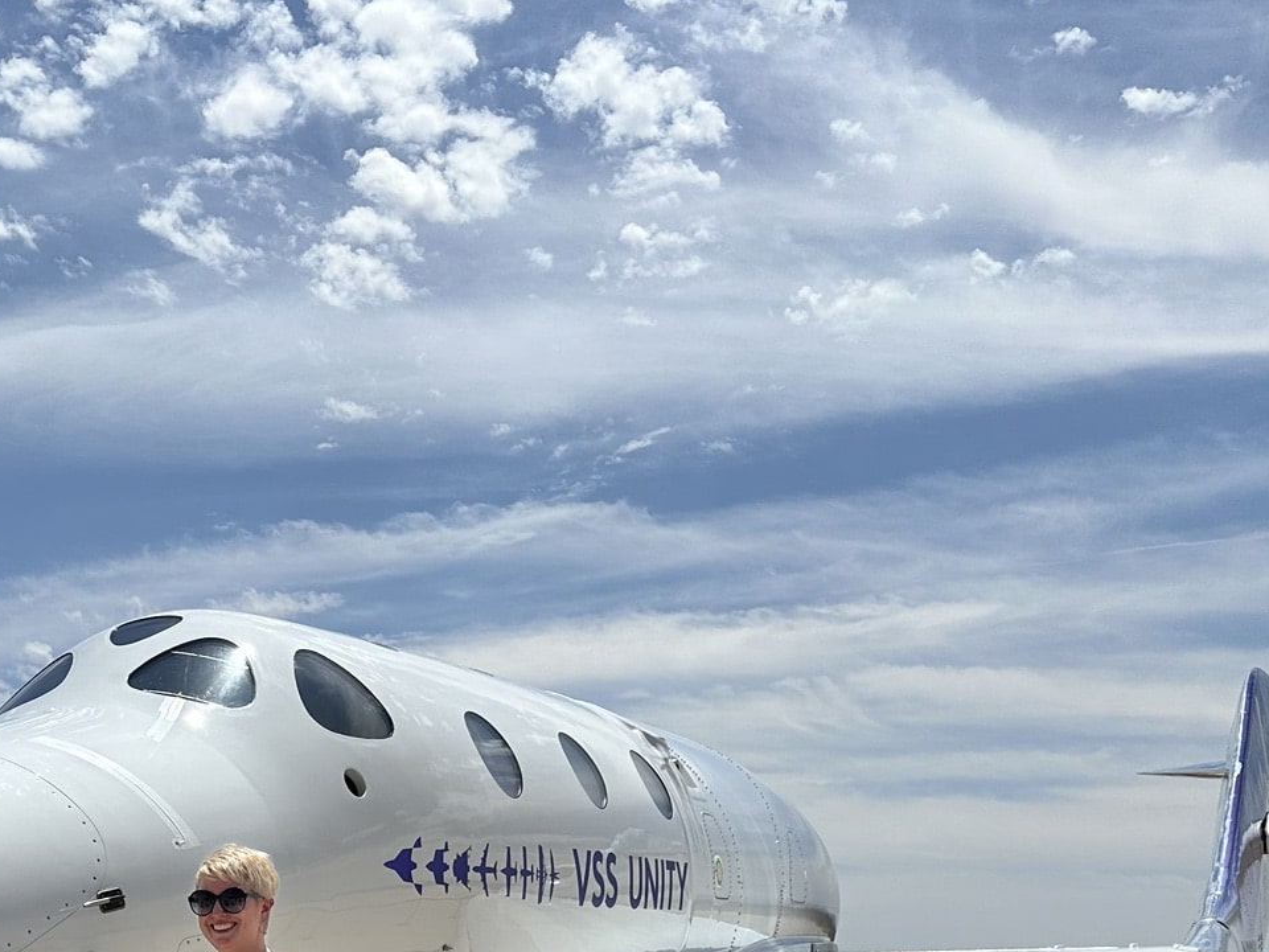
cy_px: 981
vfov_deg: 27.2
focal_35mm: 50
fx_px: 1833
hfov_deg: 37.1
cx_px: 288
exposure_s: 1/15625
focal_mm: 6.86
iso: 80
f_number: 1.78
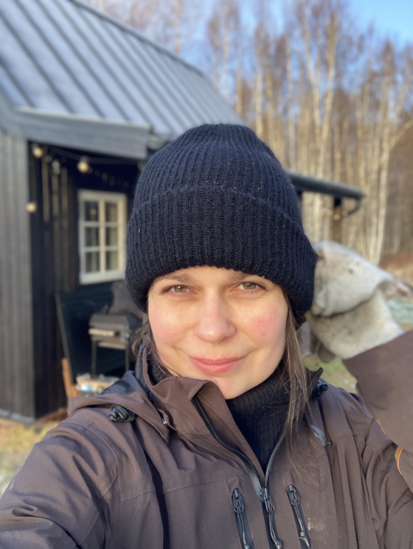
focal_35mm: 32
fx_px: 508
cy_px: 274
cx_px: 206
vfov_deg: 56.8
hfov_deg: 44.2
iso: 40
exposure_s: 1/120
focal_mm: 2.87
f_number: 2.2
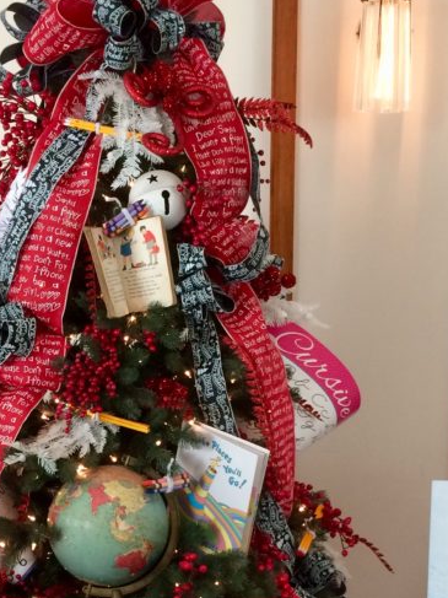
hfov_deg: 24.0
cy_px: 467
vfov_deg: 31.0
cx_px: 183
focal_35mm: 61
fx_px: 1053
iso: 50
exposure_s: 1/30
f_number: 2.2
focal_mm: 4.15
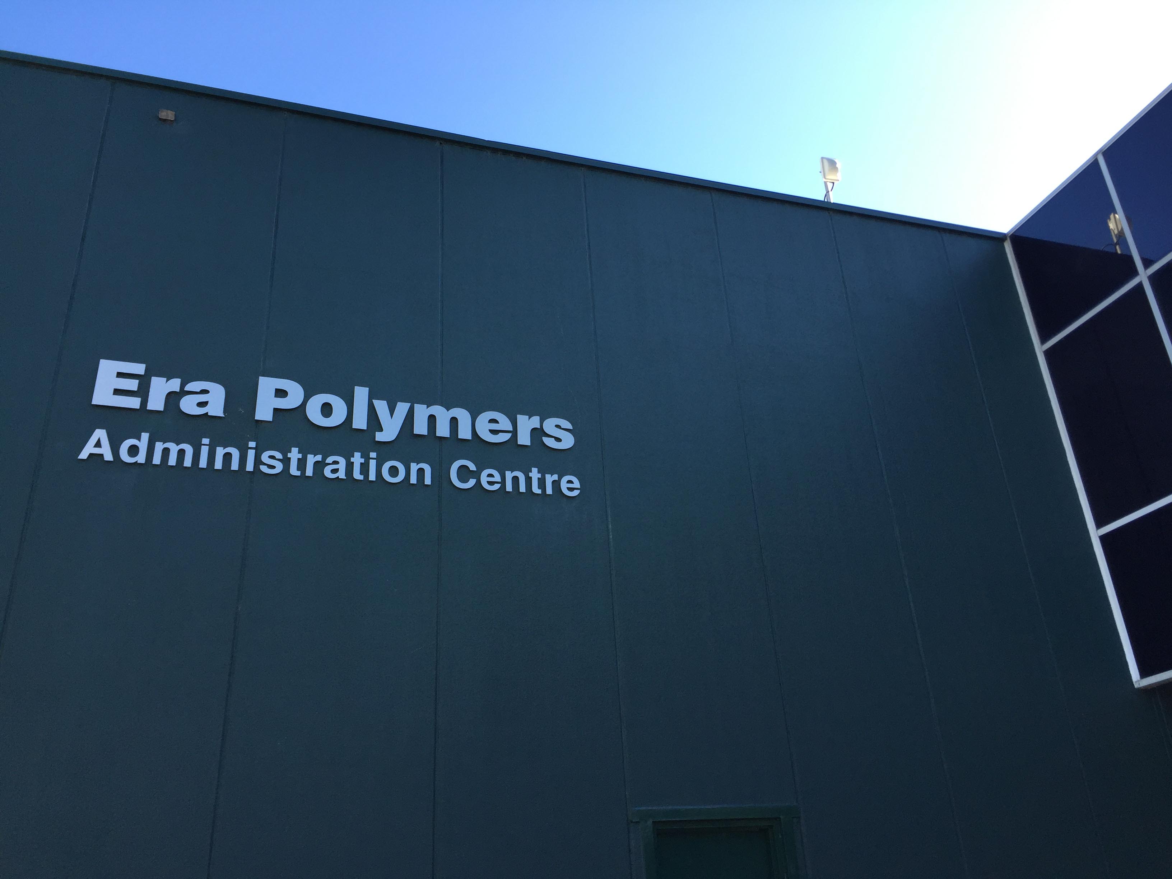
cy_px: 440
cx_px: 586
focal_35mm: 29
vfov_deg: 48.2
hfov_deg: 61.7
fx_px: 982
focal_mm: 4.15
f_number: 2.2
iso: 32
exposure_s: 1/384
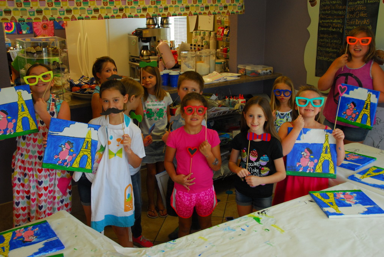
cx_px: 192
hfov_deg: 47.9
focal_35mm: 40
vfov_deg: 33.1
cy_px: 128
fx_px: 432
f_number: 5.6
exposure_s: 1/80
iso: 400
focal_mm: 27
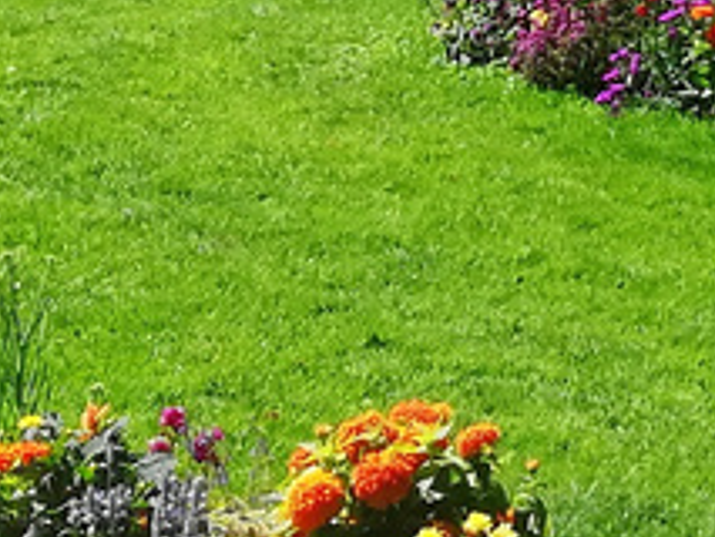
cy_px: -906
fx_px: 3637
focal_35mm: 176
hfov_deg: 11.1
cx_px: 735
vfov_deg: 7.7
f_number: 2.2
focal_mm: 3.81
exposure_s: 1/689
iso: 50
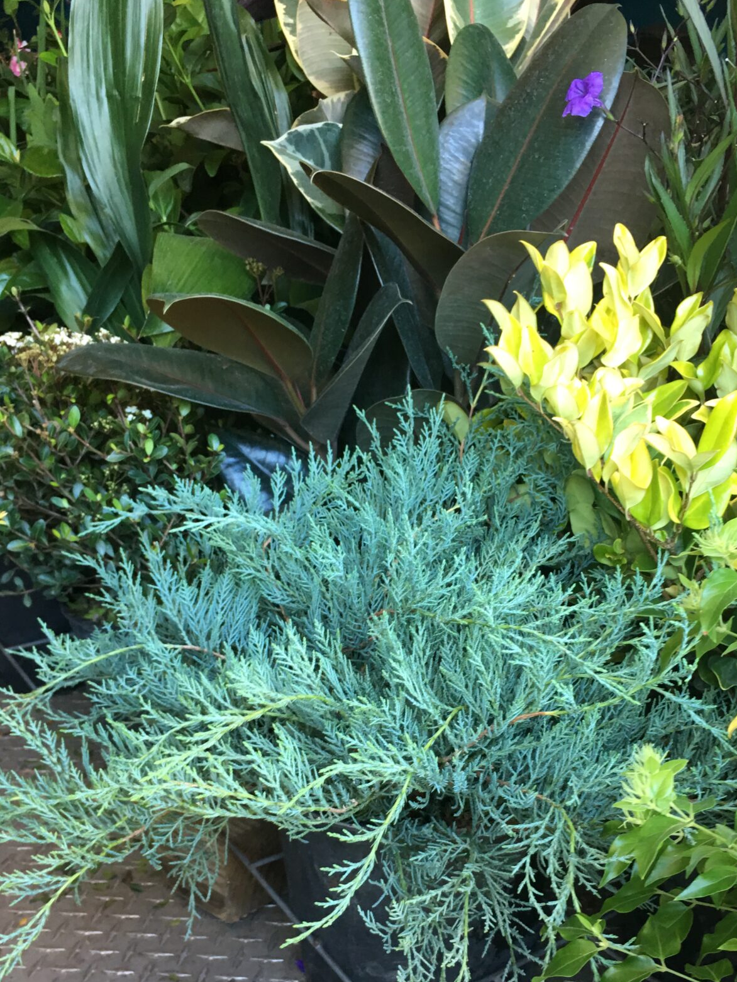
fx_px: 1079
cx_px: 432
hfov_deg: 37.6
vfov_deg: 48.4
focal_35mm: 38
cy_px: 631
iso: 32
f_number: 2.2
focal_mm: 4.15
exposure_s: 1/15
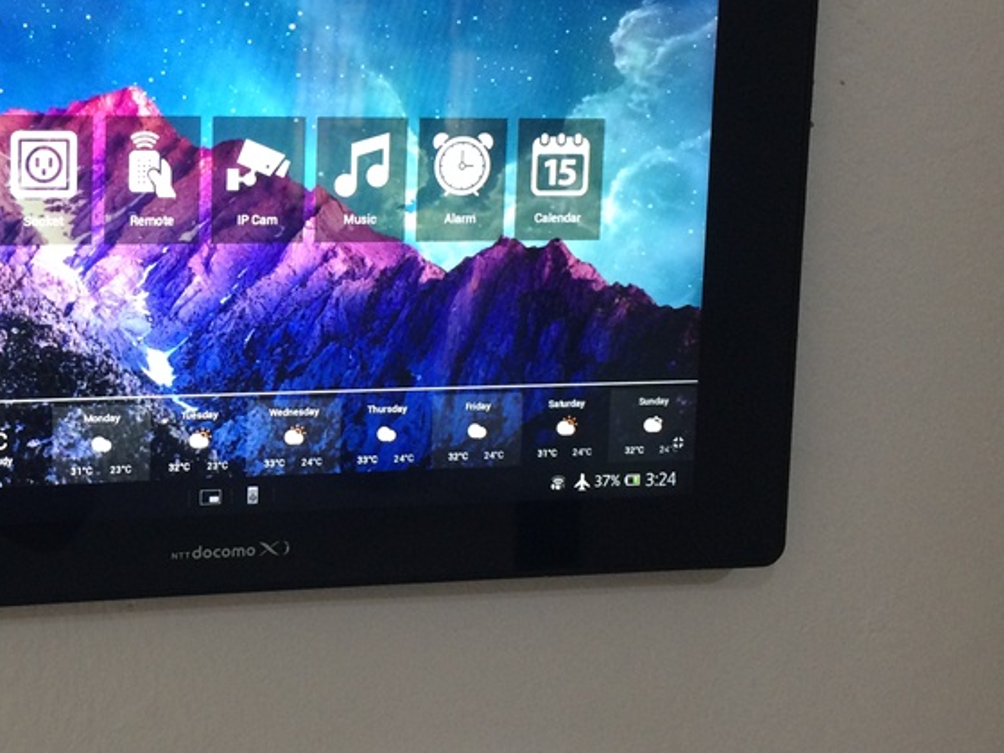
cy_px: 240
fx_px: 1537
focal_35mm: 53
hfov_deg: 34.7
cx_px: 161
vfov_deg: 27.3
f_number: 2.2
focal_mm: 4.15
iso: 125
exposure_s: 1/33
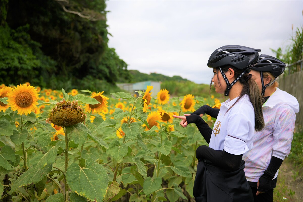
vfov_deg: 37.9
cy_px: 101
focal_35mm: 35
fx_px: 295
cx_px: 152
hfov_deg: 54.4
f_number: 2.8
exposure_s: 1/1300
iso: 100
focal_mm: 35
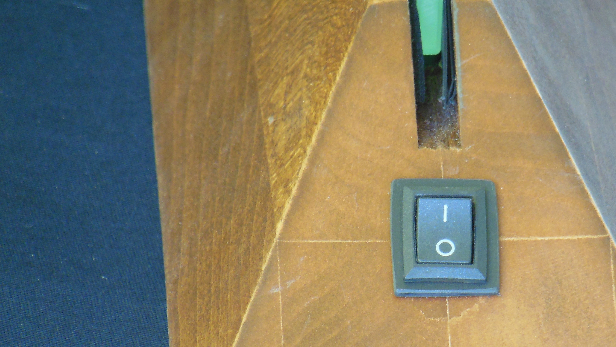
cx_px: 396
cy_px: 201
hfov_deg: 3.2
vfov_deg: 1.8
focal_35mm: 684
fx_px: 11172
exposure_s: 1/6
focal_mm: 81
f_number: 5.9
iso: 400
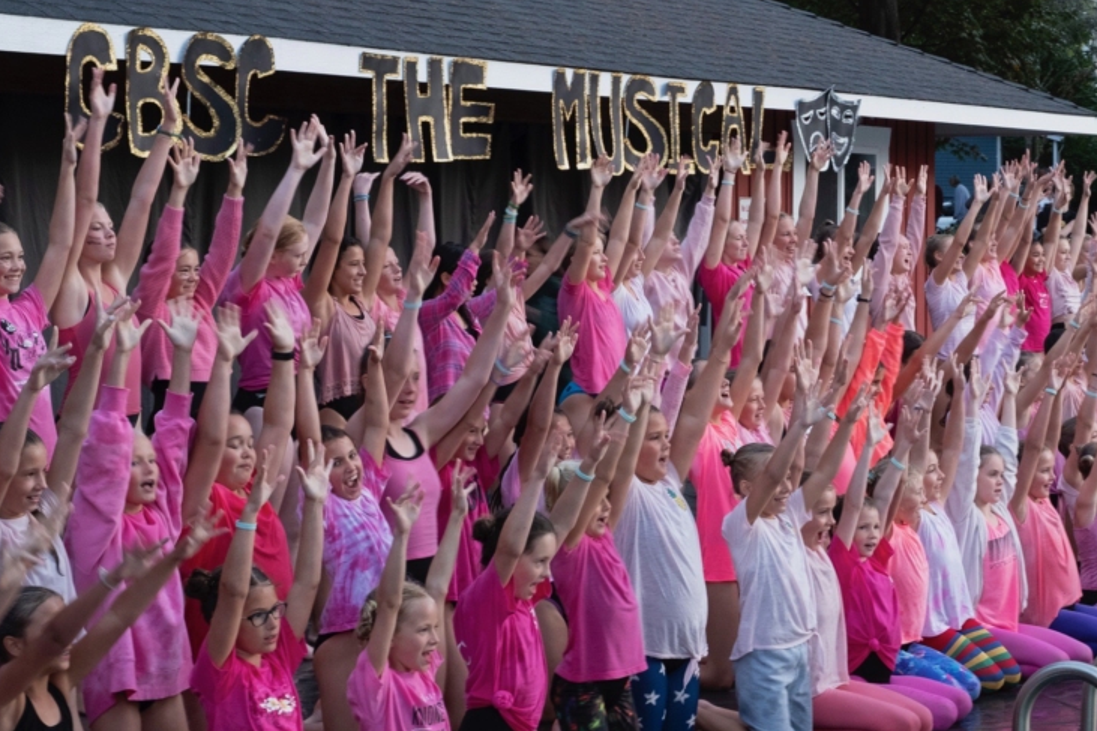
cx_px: 842
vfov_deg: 15.7
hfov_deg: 23.1
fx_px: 2650
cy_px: 359
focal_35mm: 87
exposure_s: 1/30
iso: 800
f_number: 8
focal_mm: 35
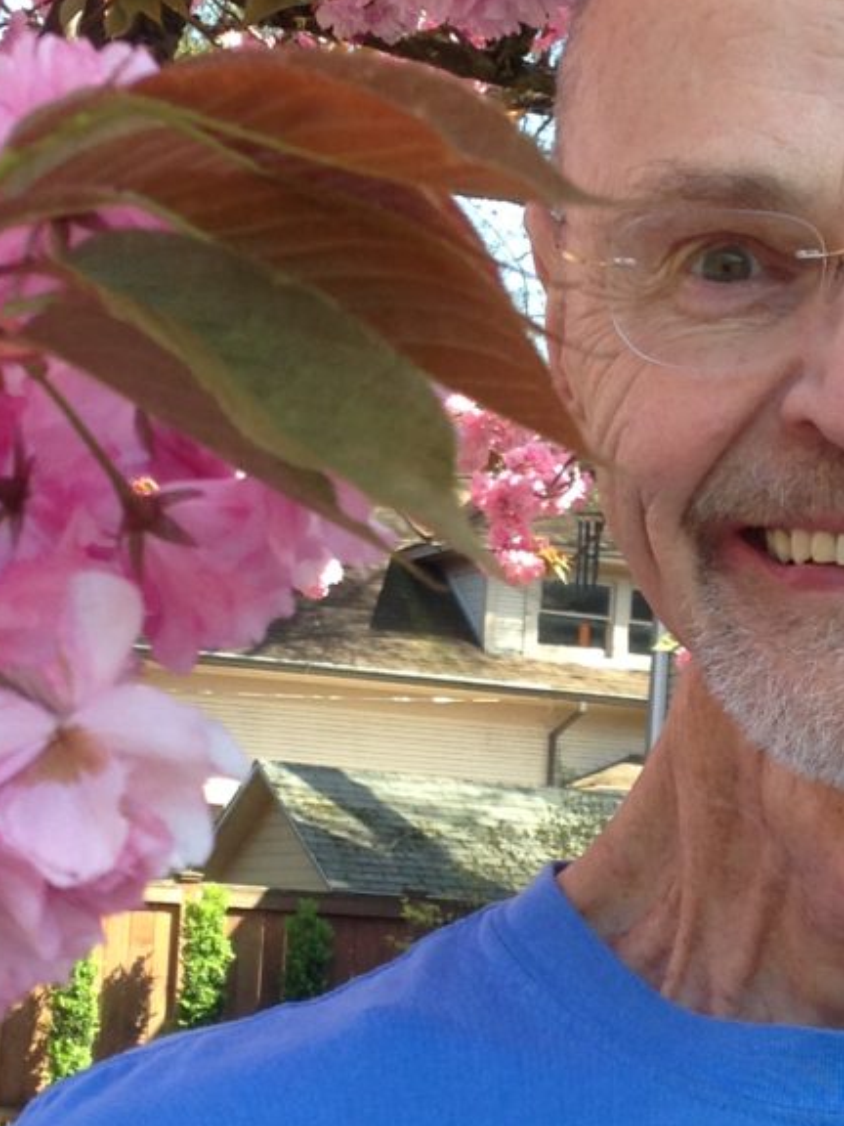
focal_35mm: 110
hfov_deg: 13.4
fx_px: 3576
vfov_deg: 17.9
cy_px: 647
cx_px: 567
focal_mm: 4.12
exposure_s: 1/245
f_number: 2.4
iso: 50
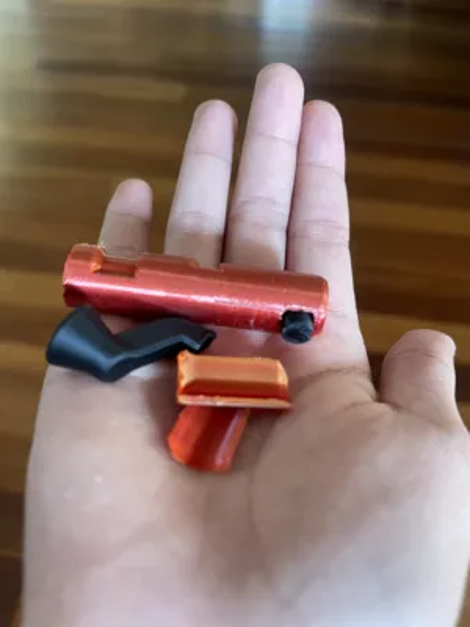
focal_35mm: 25
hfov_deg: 54.9
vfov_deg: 69.4
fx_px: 453
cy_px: 314
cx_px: 235
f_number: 1.6
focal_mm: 5.1
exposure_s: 1/50
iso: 200
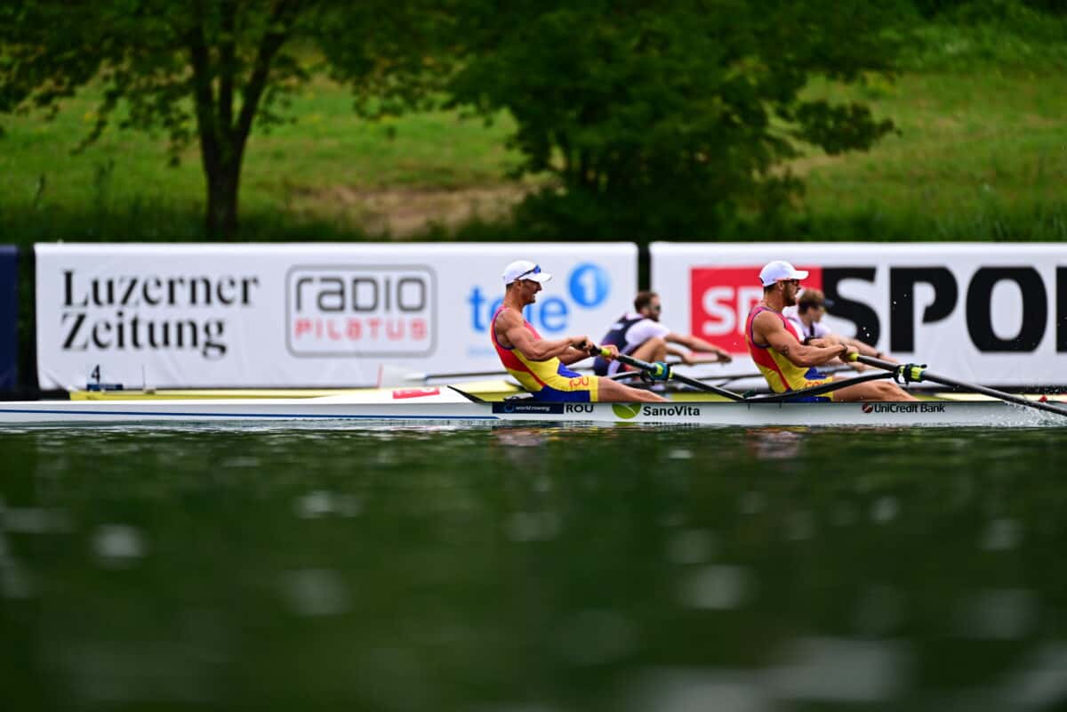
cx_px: 534
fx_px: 11855
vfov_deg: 3.4
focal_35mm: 400
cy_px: 356
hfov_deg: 5.2
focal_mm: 400
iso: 280
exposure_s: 1/1000
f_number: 4
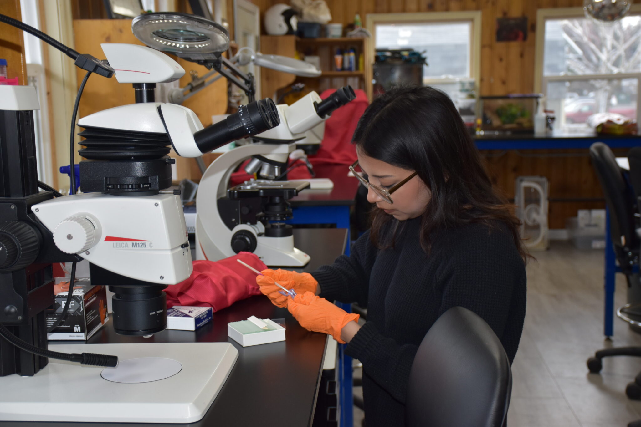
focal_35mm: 51
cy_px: 214
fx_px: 908
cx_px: 320
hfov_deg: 38.9
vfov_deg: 26.5
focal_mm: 34
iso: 500
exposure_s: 1/60
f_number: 4.2
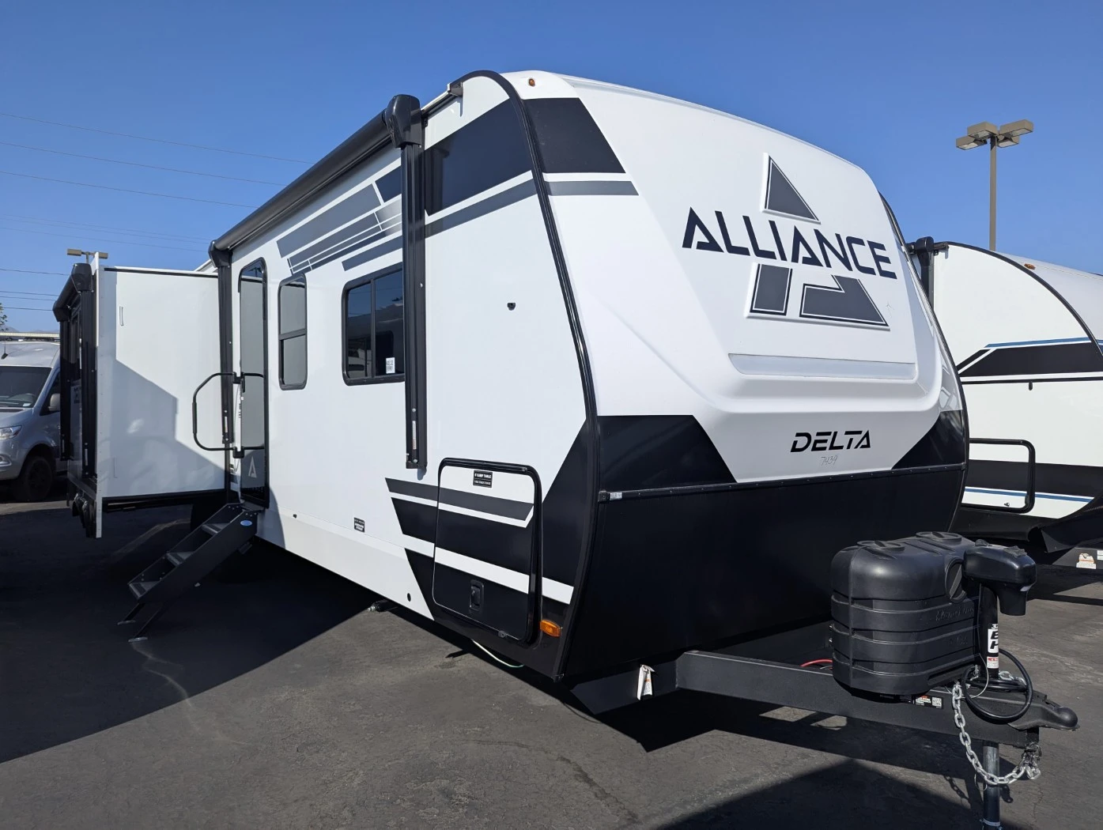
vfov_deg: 56.9
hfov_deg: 71.5
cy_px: 415
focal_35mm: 24
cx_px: 552
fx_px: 766
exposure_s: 1/3774
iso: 56
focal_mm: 6.81
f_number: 1.85
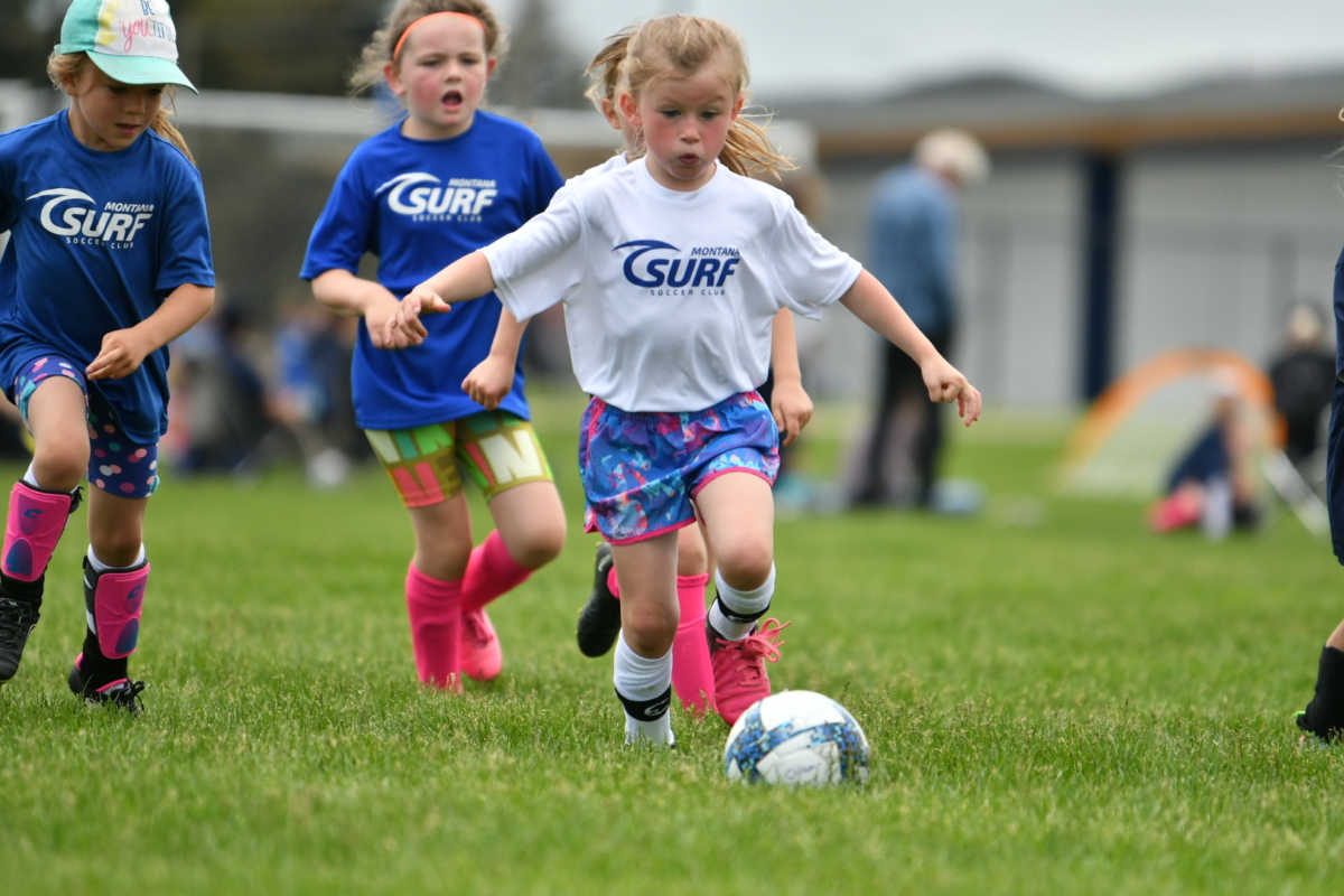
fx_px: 11199
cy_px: 448
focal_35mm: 300
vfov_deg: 4.6
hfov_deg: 6.9
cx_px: 672
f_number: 2.8
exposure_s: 1/8000
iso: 360
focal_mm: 200
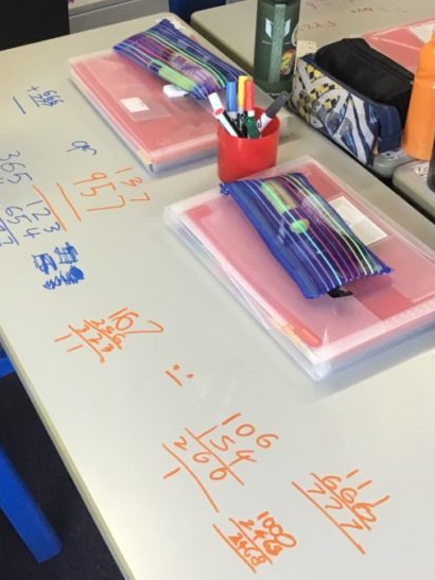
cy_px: 150
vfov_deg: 32.6
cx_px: 126
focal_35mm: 58
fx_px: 972
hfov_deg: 25.0
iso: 50
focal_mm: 3.3
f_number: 2.4
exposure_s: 1/33
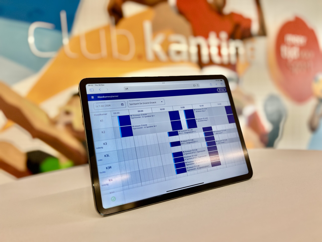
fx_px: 242
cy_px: 121
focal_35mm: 26
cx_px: 161
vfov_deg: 53.1
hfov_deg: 67.3
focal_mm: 5.7
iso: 64
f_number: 1.5
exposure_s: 1/100
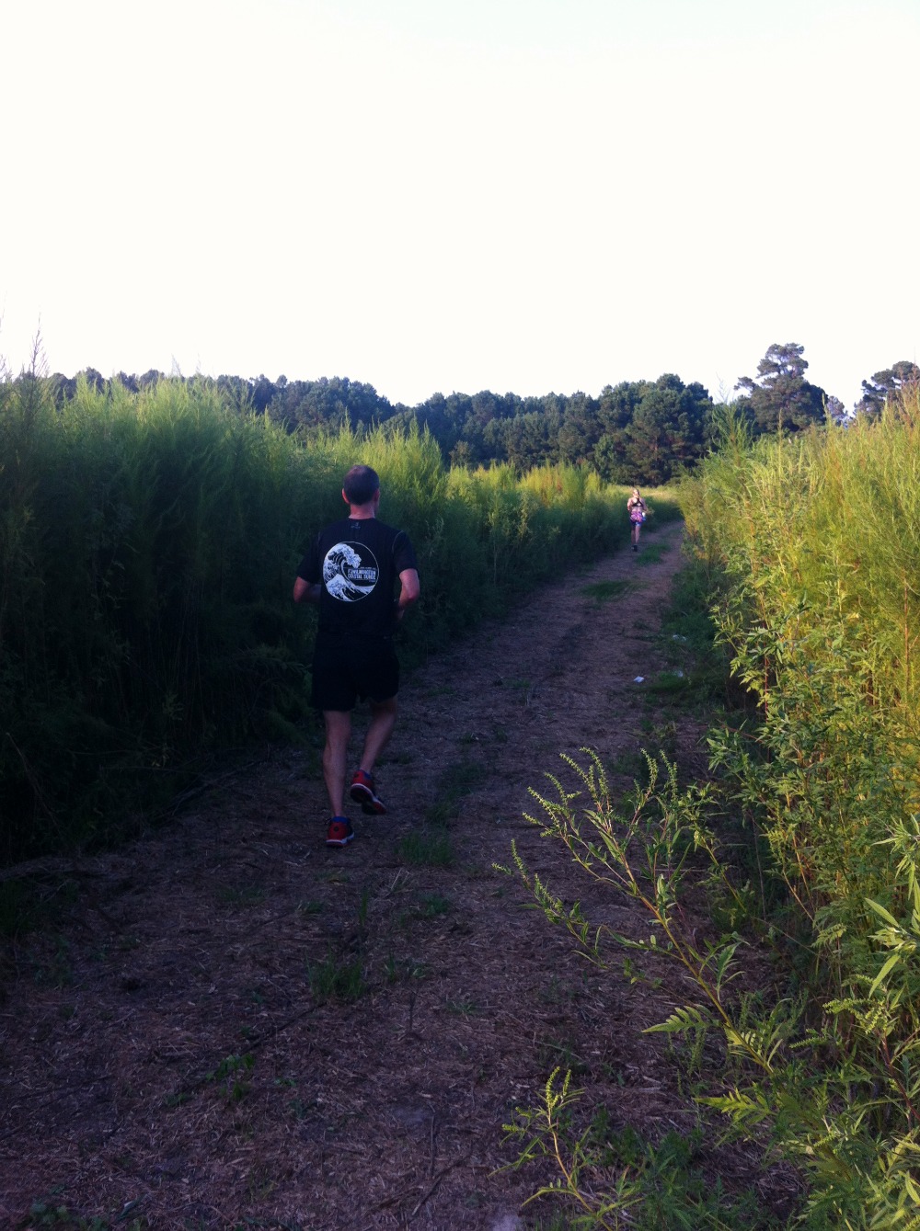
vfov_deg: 52.7
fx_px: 1244
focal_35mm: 35
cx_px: 460
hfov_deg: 40.6
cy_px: 616
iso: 80
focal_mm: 3.85
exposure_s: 1/253
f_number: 2.8
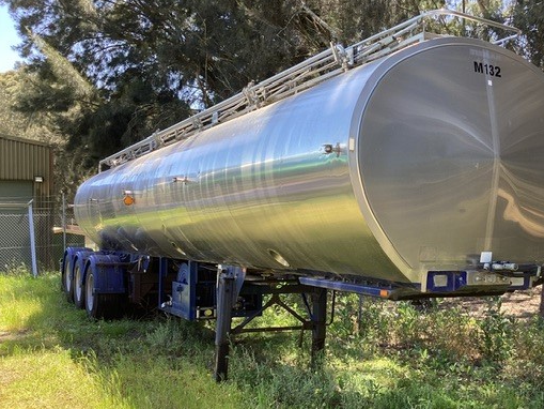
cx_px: 340
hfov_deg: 47.4
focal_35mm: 39
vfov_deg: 36.7
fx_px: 613
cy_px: 238
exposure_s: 1/113
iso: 25
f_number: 2.4
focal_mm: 3.3
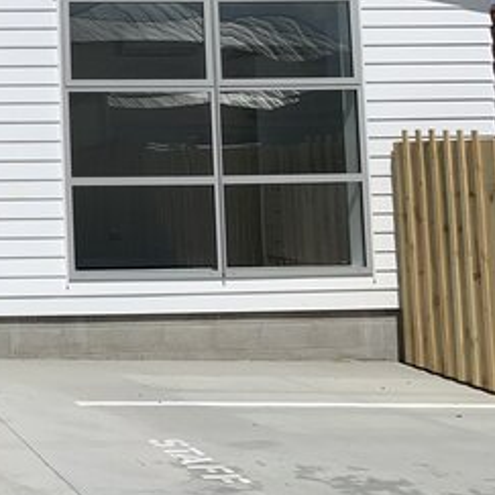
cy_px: 80
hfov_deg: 20.8
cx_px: -238
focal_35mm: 71
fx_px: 1149
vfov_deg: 23.9
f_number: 1.8
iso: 25
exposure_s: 1/6897
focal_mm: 4.25
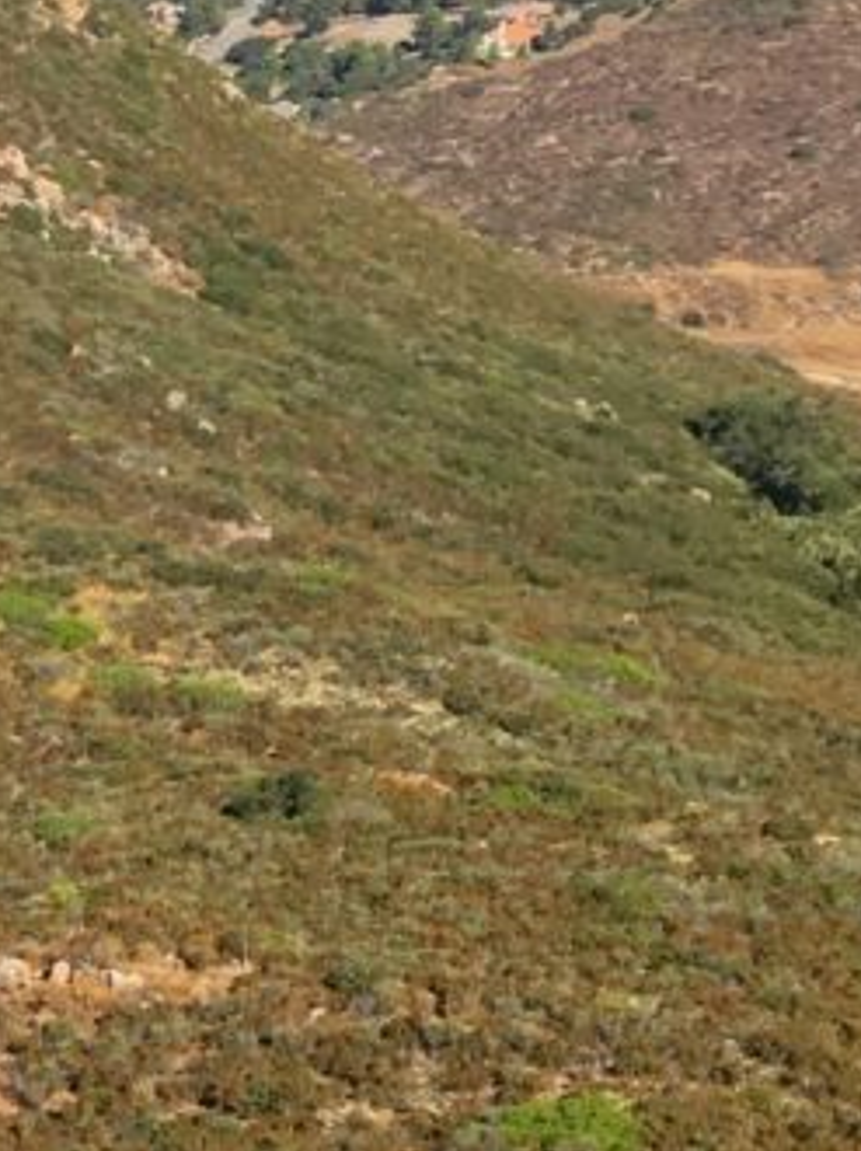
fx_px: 4284
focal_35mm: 129
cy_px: 1313
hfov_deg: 10.6
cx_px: -833
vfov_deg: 14.9
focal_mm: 4.15
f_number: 2.2
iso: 25
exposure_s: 1/1115
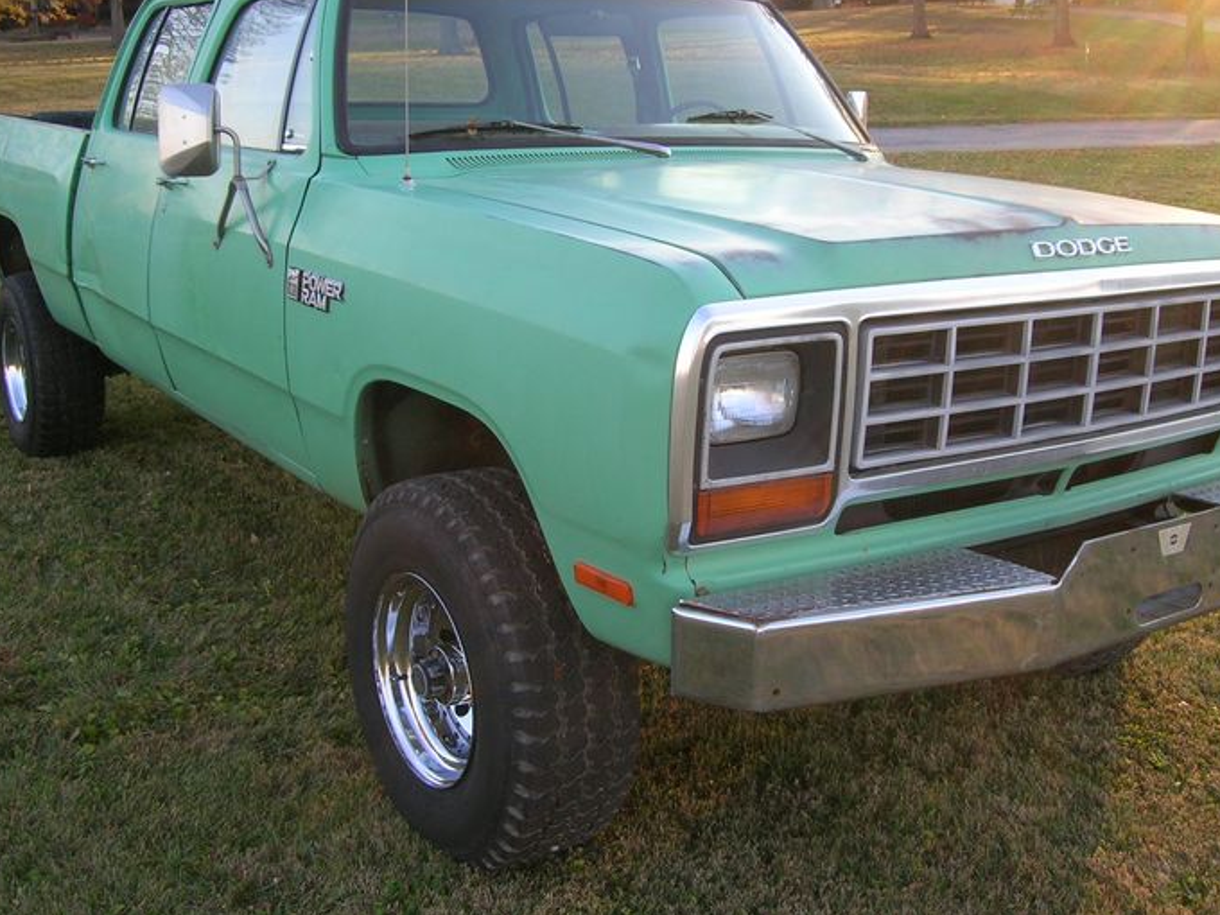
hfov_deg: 46.8
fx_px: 1410
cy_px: 386
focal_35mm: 40
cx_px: 640
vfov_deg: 35.9
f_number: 4.9
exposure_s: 1/38.3
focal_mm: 5.7
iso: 50
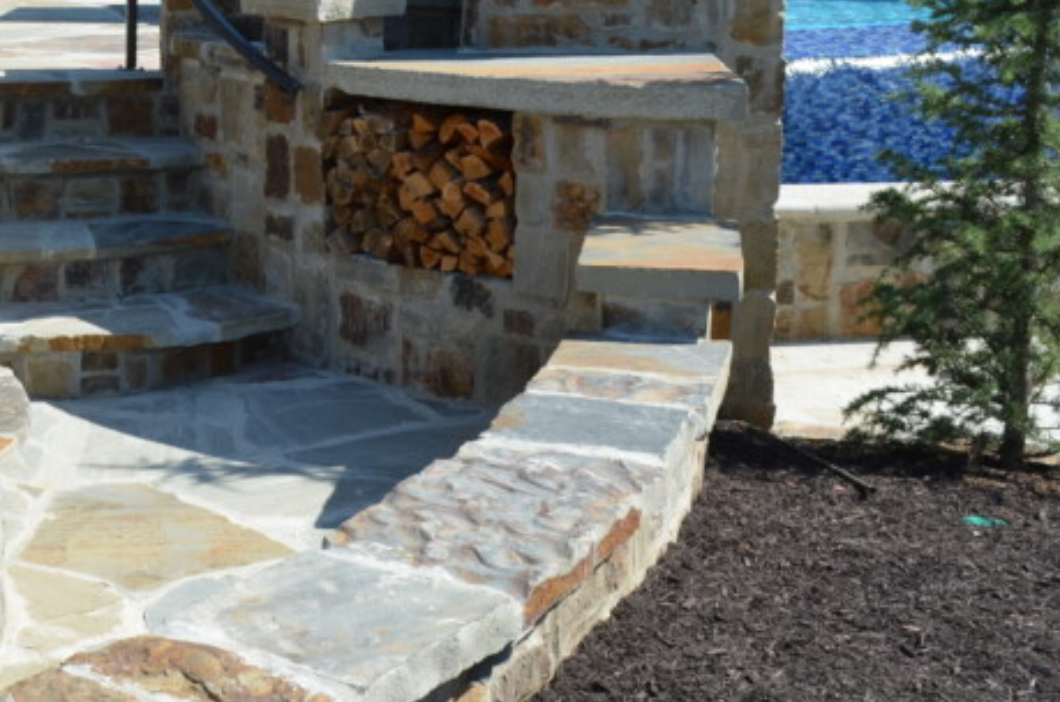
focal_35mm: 67
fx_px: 1969
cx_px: 113
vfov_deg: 19.7
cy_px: 32
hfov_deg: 29.0
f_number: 8
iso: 140
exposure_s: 1/250
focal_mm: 20
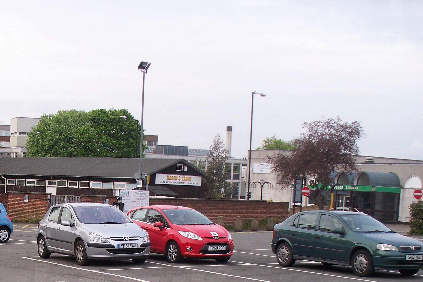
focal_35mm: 66
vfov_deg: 20.0
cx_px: 90
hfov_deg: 29.9
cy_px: 277
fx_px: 775
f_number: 2.8
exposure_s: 1/125
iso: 64
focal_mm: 7.54
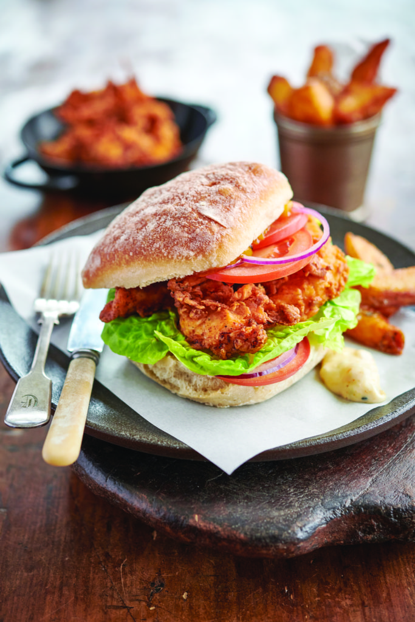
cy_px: 311
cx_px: 208
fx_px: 1037
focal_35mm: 60
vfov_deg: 33.4
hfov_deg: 22.6
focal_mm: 60
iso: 500
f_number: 4.5
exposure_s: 1/60
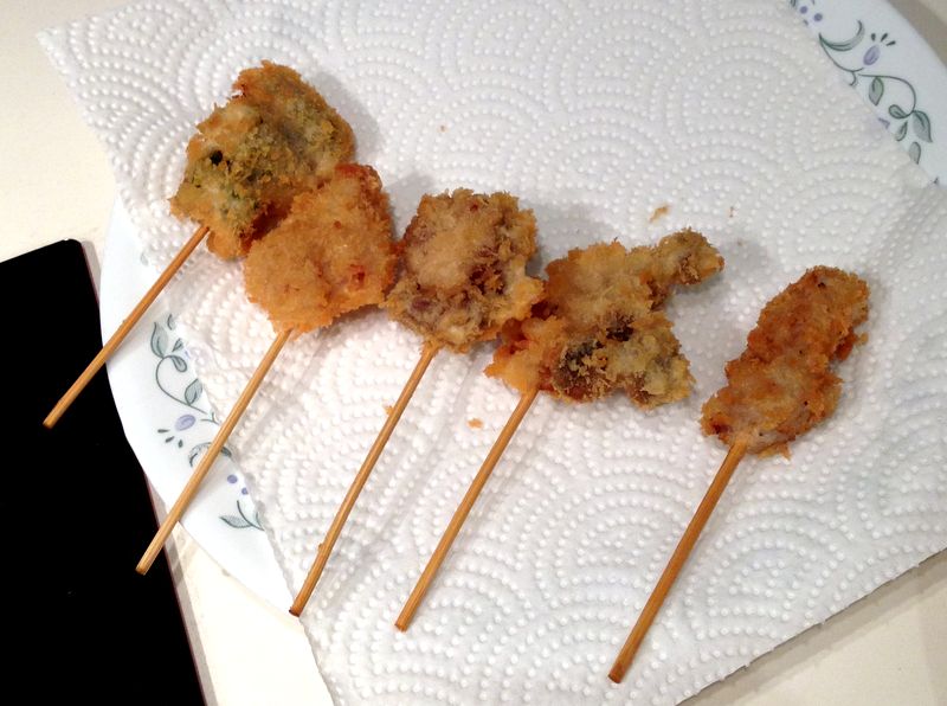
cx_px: 474
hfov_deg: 55.5
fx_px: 901
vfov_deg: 42.8
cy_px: 353
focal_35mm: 33
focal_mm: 4.13
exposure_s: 1/20
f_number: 2.4
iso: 100
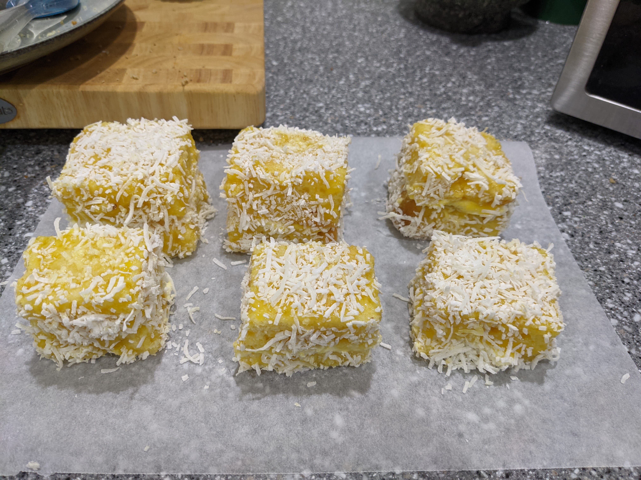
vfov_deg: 51.4
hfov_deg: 65.3
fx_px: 500
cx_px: 320
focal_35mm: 27
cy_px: 240
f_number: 1.7
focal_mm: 4.4
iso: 99
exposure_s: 1/50
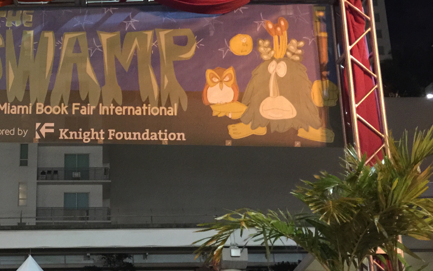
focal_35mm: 56
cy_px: 136
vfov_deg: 23.1
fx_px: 661
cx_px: 63
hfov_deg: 34.7
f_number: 2.2
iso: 100
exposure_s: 1/4
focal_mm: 4.15
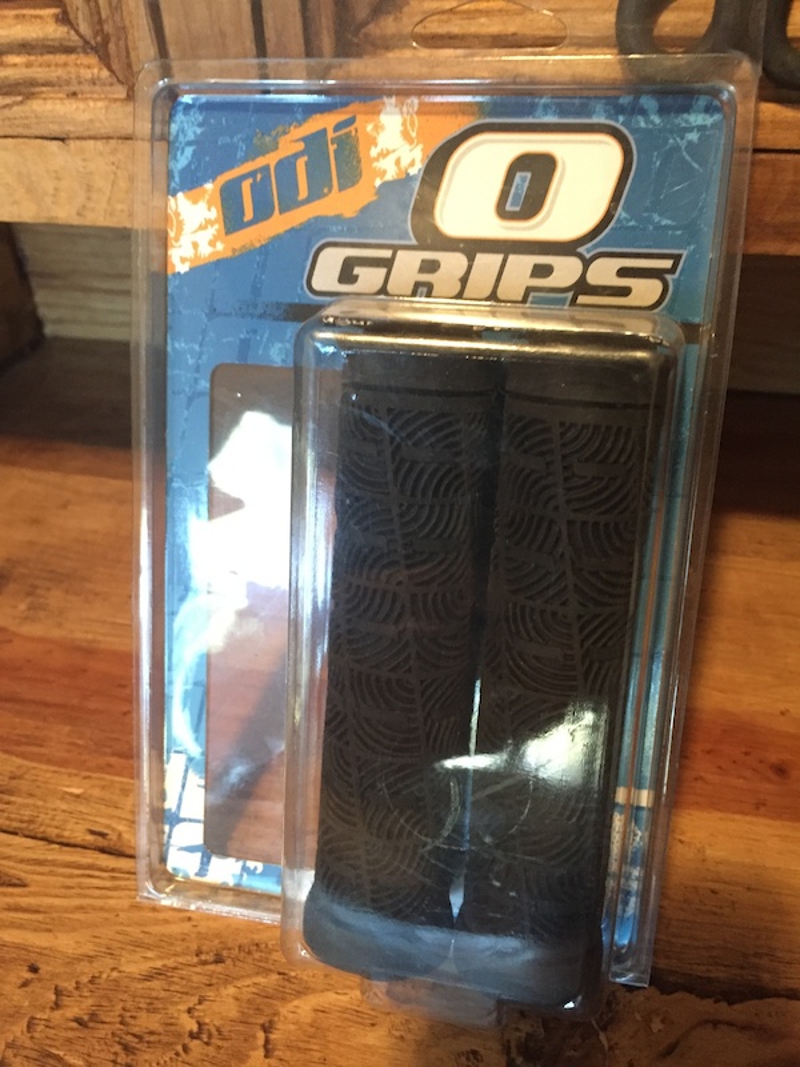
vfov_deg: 61.7
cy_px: 534
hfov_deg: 48.2
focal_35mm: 29
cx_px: 400
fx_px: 894
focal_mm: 4.15
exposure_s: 1/15
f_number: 2.2
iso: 640
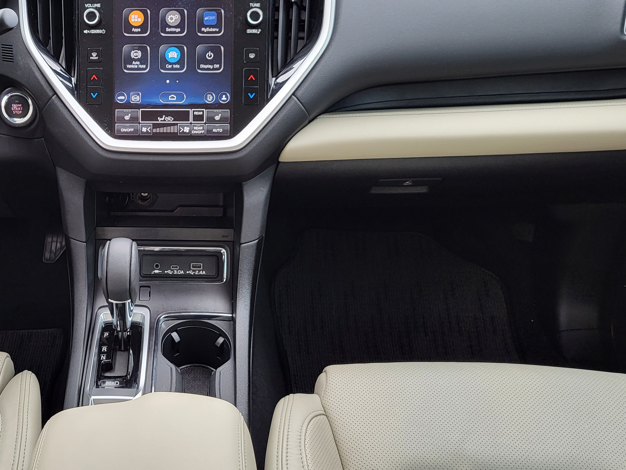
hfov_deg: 39.3
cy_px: 250
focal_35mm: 47
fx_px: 850
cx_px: 155
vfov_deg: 30.9
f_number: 1.8
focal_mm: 5.4
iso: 64
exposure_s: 1/120
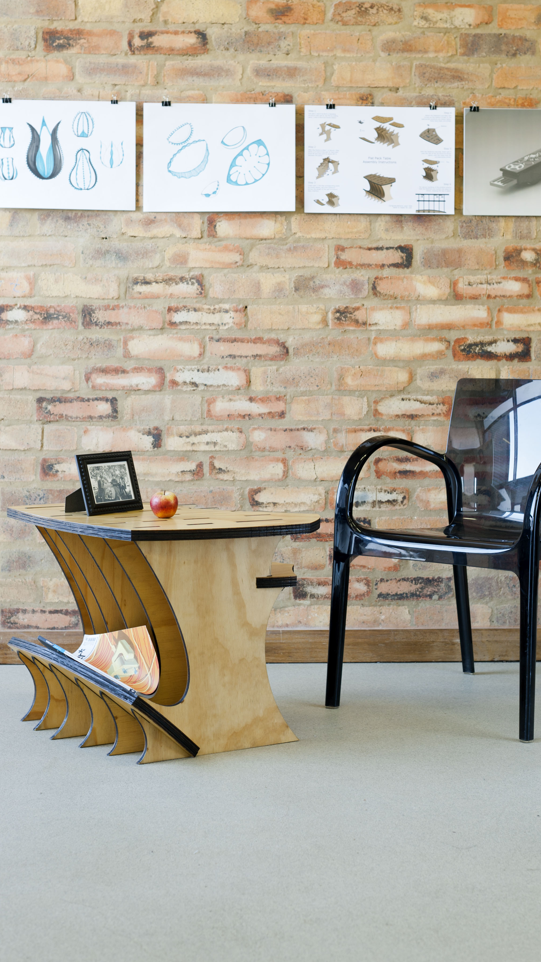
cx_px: 303
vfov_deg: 33.8
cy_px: 408
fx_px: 1581
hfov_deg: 19.4
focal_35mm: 62
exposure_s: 1/30
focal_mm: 50
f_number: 4.5
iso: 200
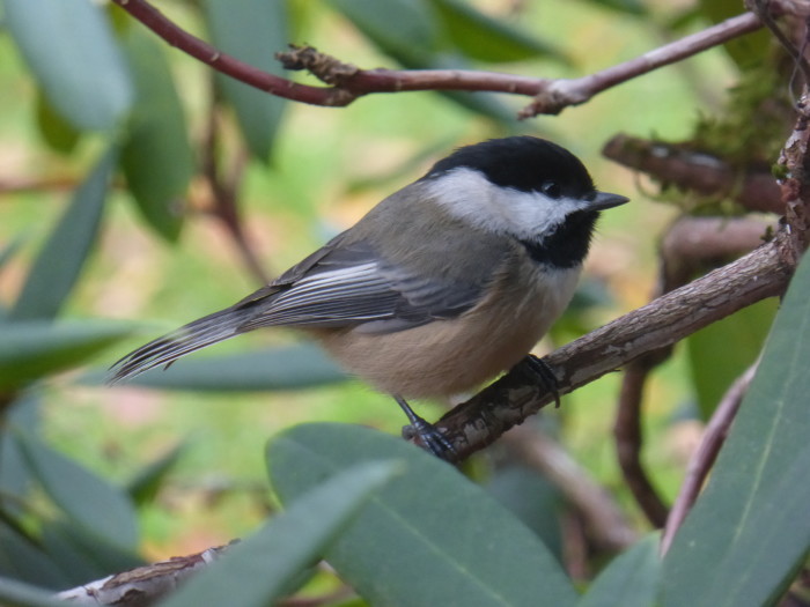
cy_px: 304
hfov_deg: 4.1
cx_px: 405
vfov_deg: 3.1
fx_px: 11232
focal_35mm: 480
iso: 400
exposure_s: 1/40
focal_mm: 86
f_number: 6.4
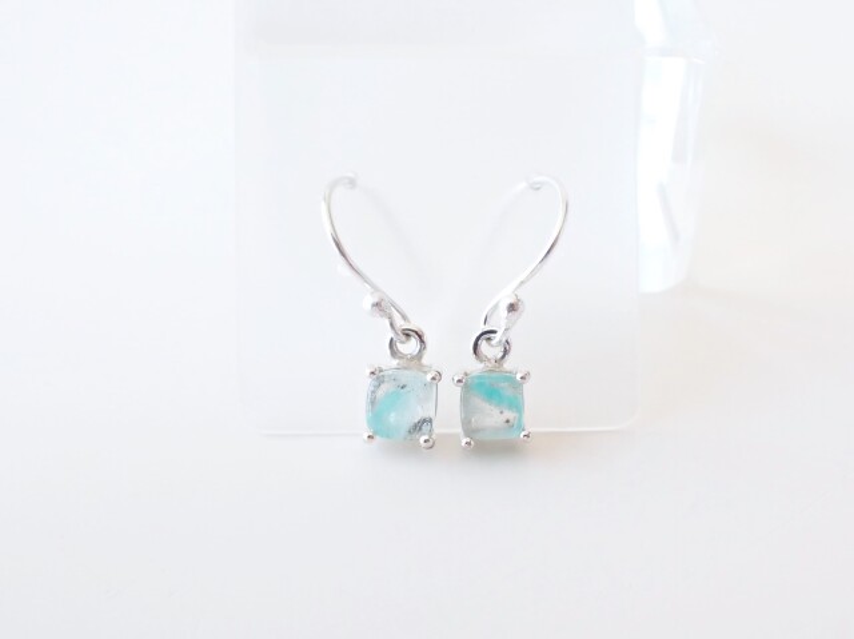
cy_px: 320
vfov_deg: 46.7
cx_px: 427
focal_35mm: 30
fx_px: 740
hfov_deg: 60.0
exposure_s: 1/125
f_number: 3.2
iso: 250
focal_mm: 5.4
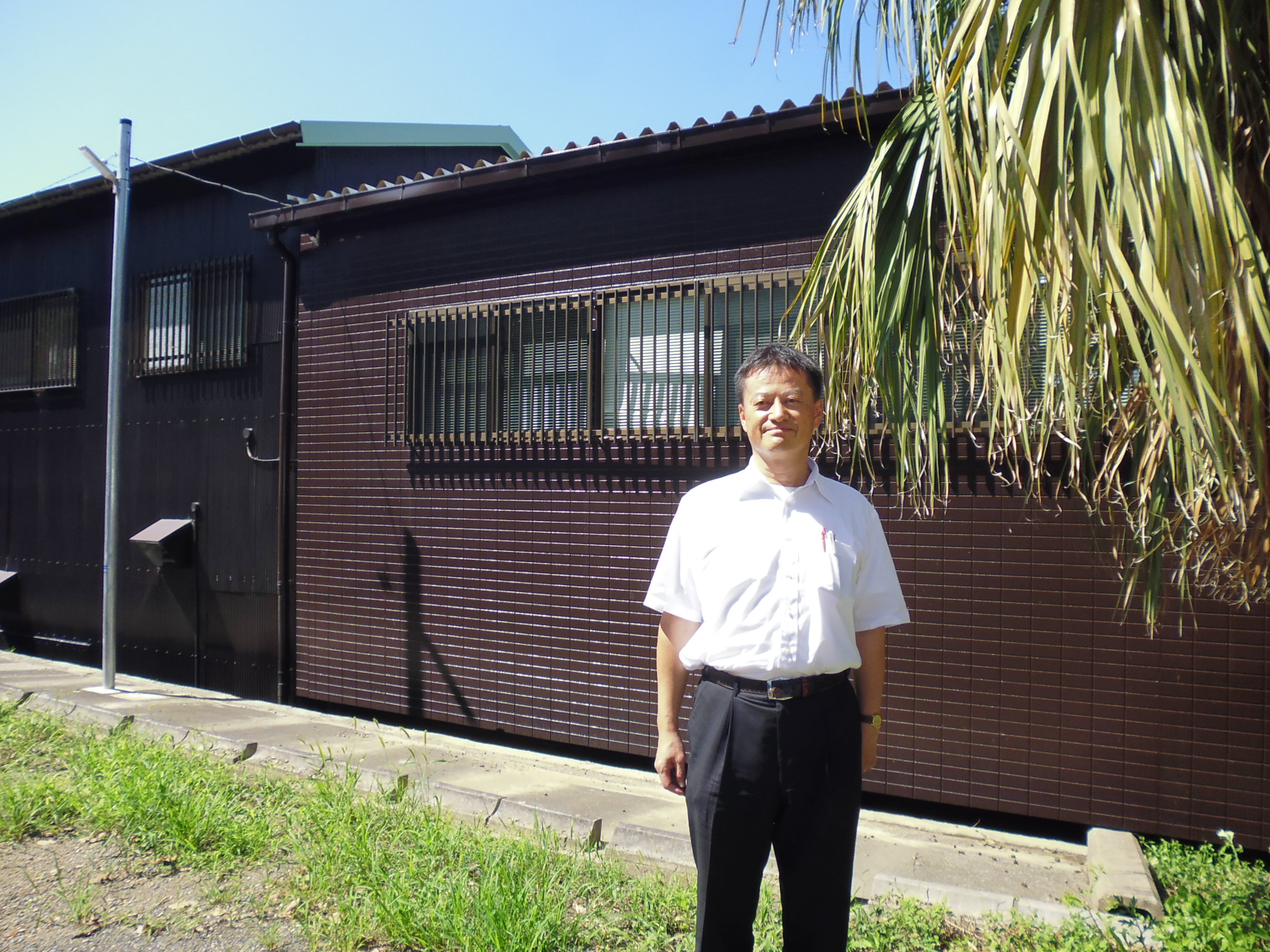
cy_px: 476
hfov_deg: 71.6
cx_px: 635
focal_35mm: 24
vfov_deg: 56.8
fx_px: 881
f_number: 9
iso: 160
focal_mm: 4.3
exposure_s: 1/80
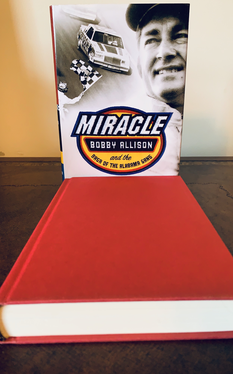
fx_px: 285
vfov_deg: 66.5
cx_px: 124
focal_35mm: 28
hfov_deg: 44.5
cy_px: 186
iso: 200
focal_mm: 4.25
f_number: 1.8
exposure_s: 1/60
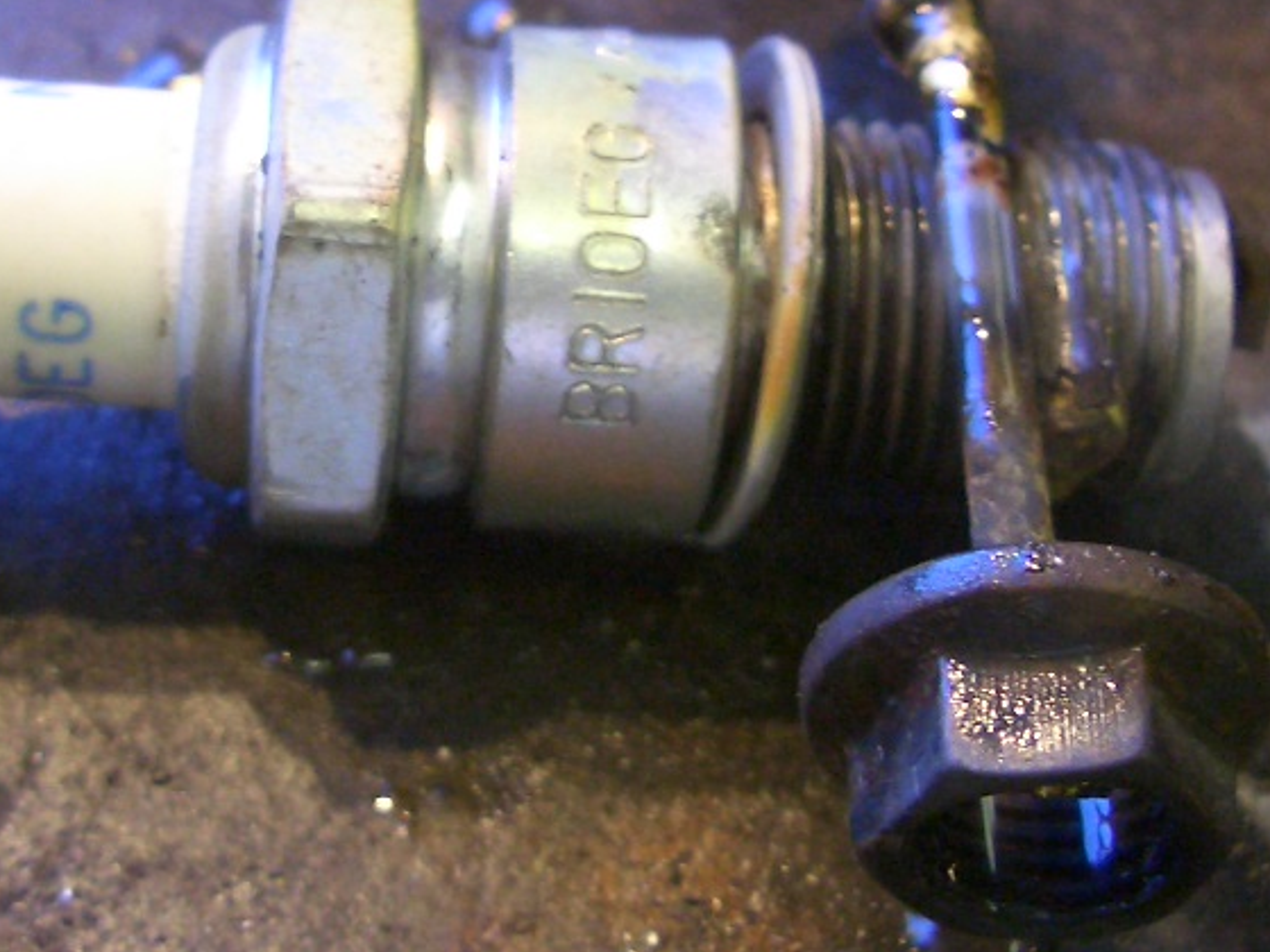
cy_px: 229
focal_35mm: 80
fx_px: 2935
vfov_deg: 18.3
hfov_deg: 24.2
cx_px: 372
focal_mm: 5.8
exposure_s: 1/60
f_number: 2.6
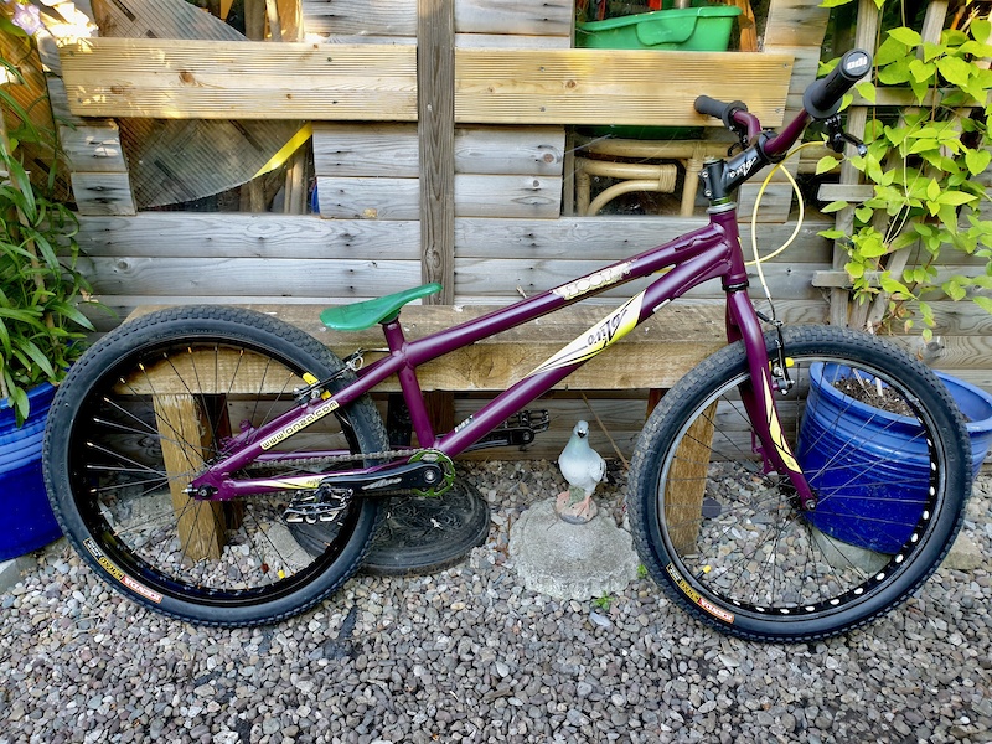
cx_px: 496
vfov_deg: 53.1
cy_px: 372
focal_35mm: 26
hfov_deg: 67.3
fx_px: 745
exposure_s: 1/50
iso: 100
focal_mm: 4.3
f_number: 2.4
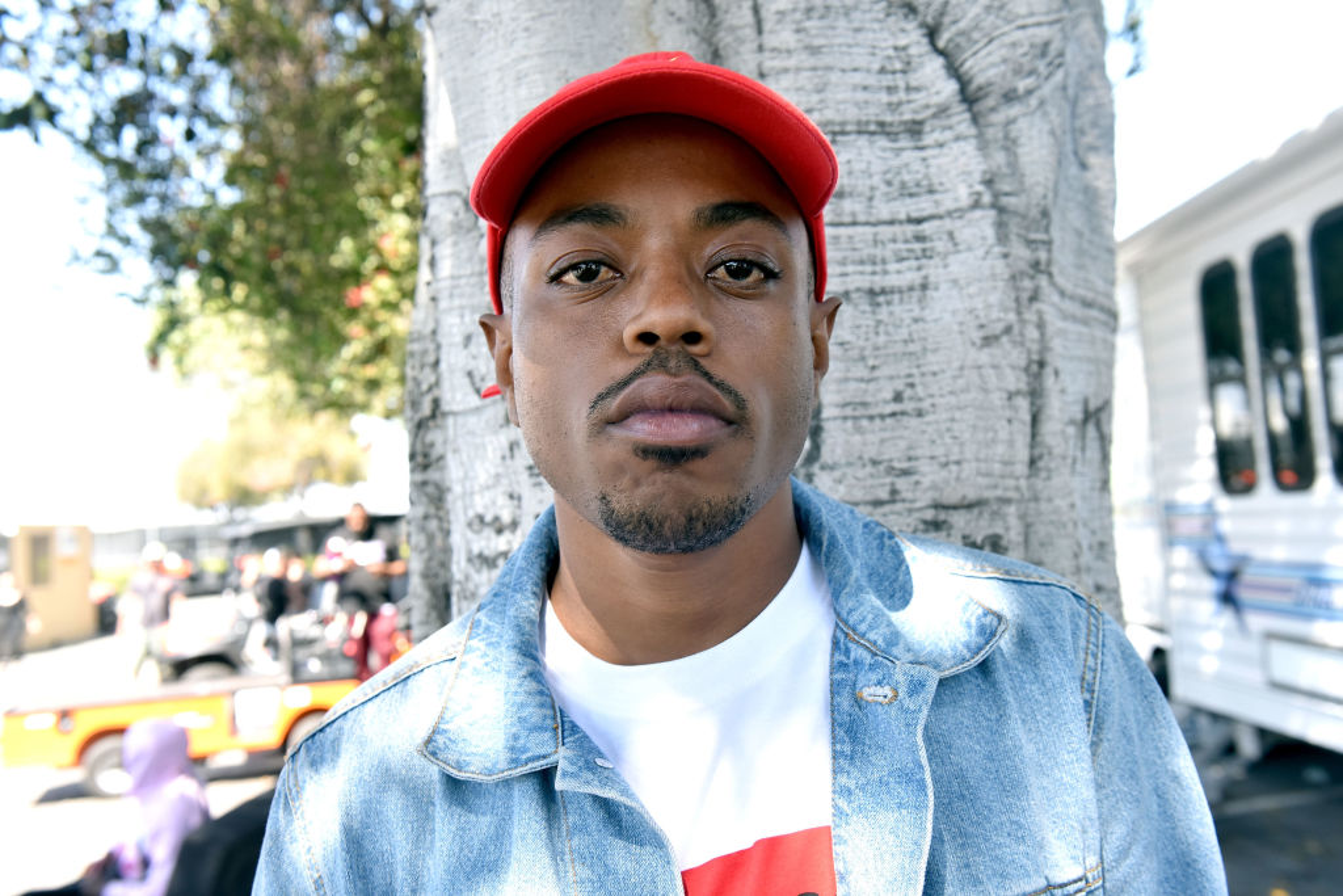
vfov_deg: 35.1
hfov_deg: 50.7
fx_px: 1418
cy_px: 448
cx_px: 672
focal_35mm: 38
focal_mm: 38
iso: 640
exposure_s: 1/250
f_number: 6.3
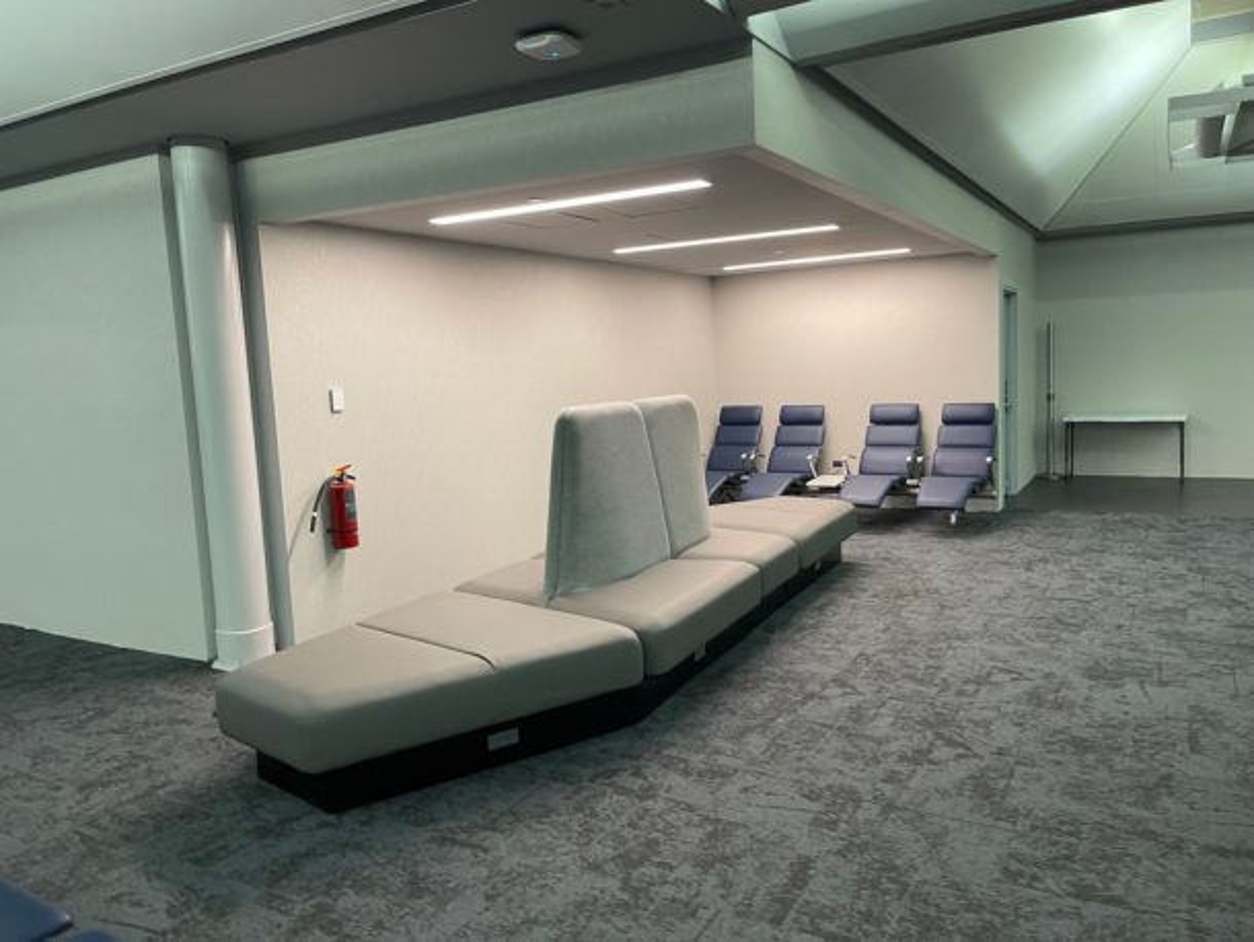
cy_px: 471
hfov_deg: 67.3
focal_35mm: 26
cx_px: 627
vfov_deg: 53.1
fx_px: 942
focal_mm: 5.1
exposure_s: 1/60
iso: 160
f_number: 1.6
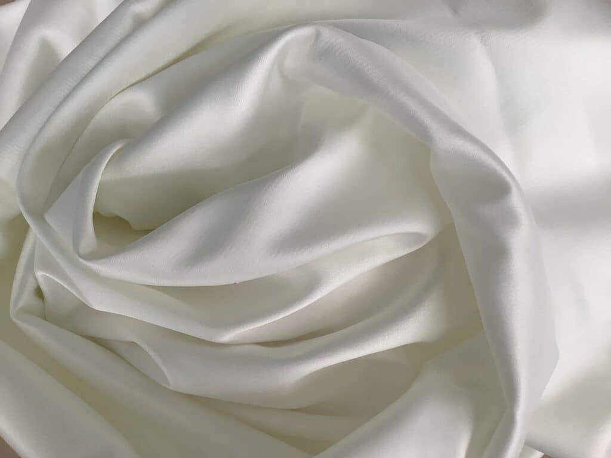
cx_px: 306
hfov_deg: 58.4
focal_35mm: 31
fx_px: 547
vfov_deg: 45.4
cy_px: 229
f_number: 2.4
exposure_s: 1/60
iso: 64
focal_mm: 3.3
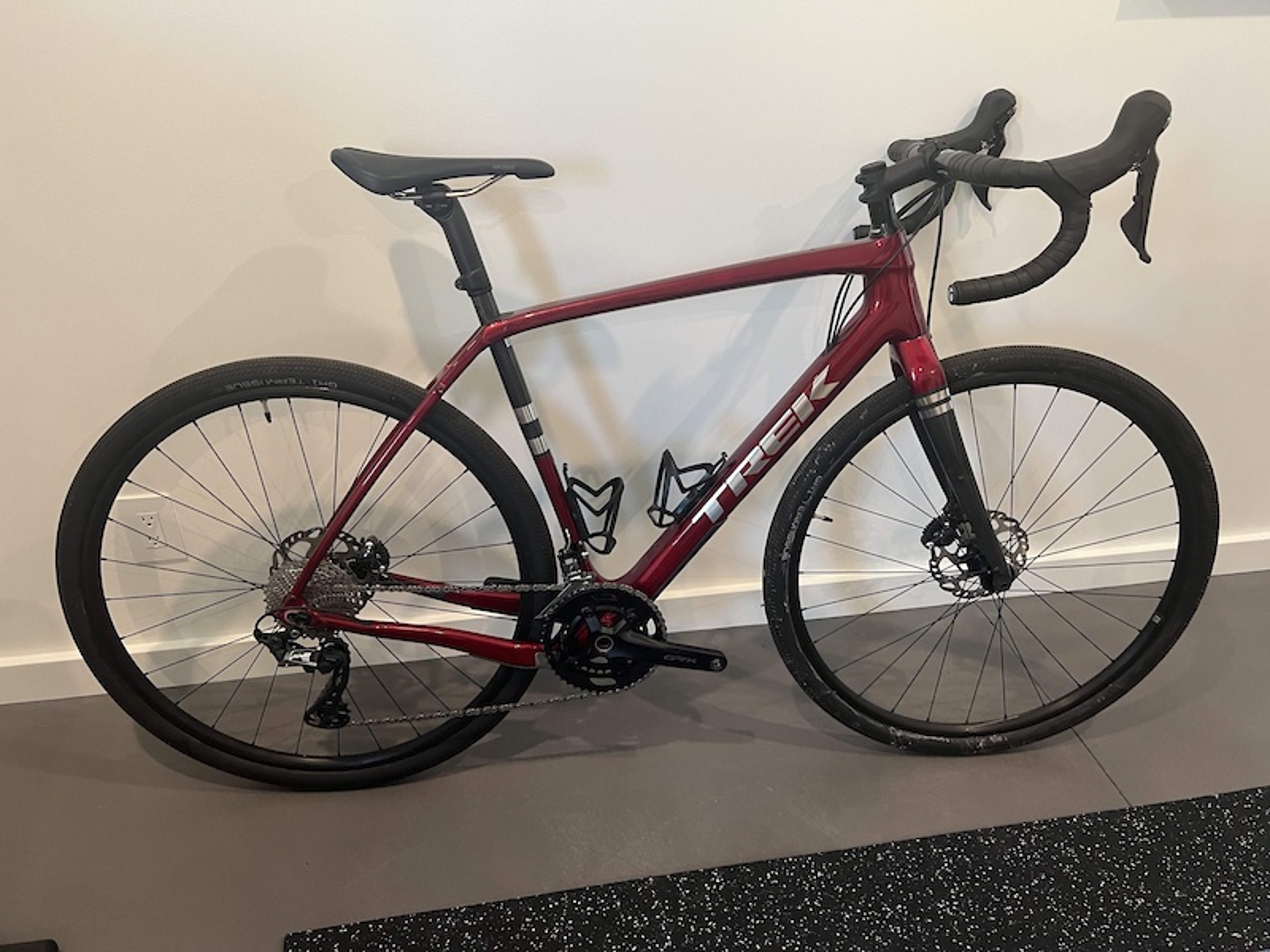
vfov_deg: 53.1
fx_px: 954
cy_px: 476
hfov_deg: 67.3
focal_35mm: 26
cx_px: 635
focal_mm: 5.7
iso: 200
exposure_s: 1/60
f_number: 1.5
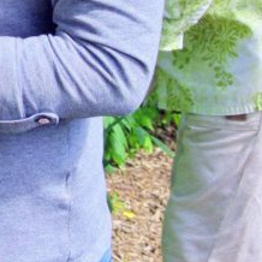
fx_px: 1165
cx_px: -83
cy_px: -24
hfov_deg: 12.4
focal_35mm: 136
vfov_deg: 12.6
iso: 100
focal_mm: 12.7
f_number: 4
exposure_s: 1/320
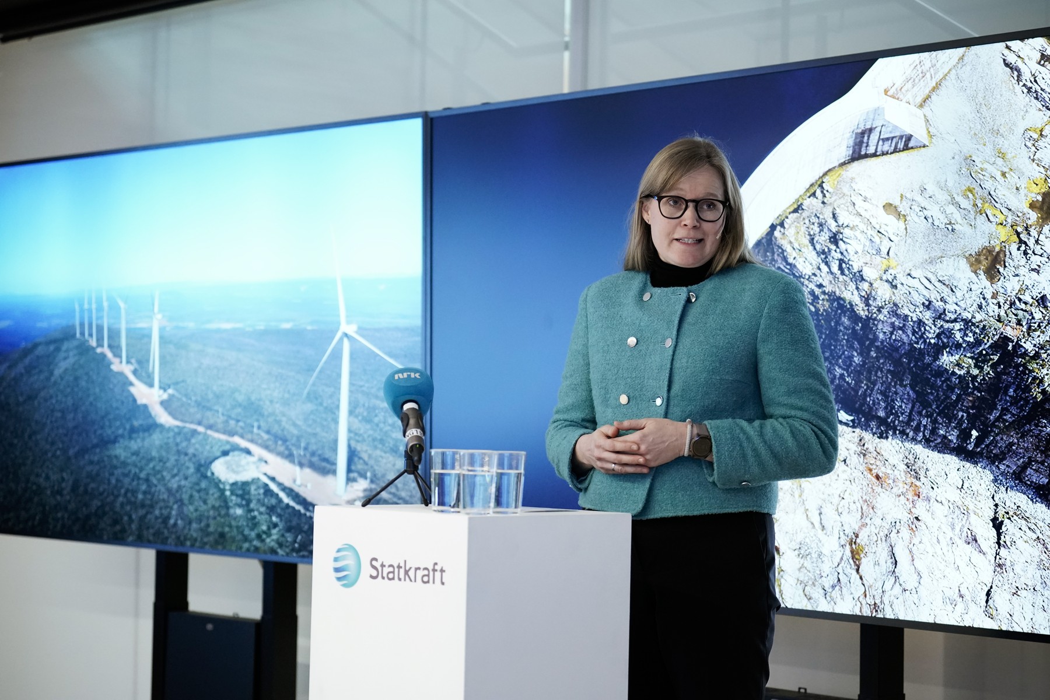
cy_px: 350
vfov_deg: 19.5
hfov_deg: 28.8
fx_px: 2042
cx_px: 525
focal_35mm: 70
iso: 5000
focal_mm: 70
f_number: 2.8
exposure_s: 1/200
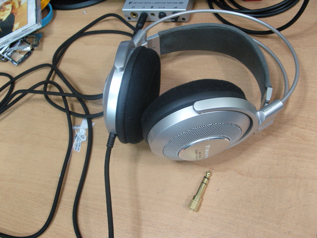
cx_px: 158
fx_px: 348
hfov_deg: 49.0
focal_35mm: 38
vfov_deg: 37.7
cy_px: 119
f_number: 2.8
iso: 200
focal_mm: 7.8
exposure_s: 1/8
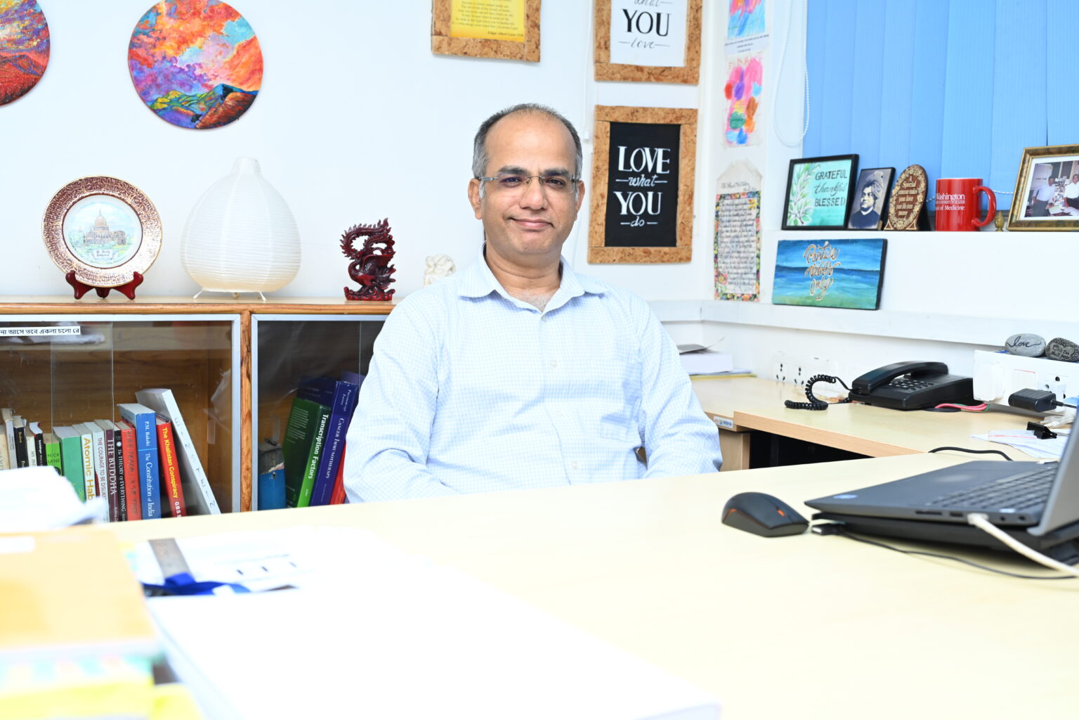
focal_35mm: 38
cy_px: 360
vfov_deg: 35.1
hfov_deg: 50.7
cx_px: 540
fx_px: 1139
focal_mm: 38
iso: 500
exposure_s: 1/160
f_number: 5
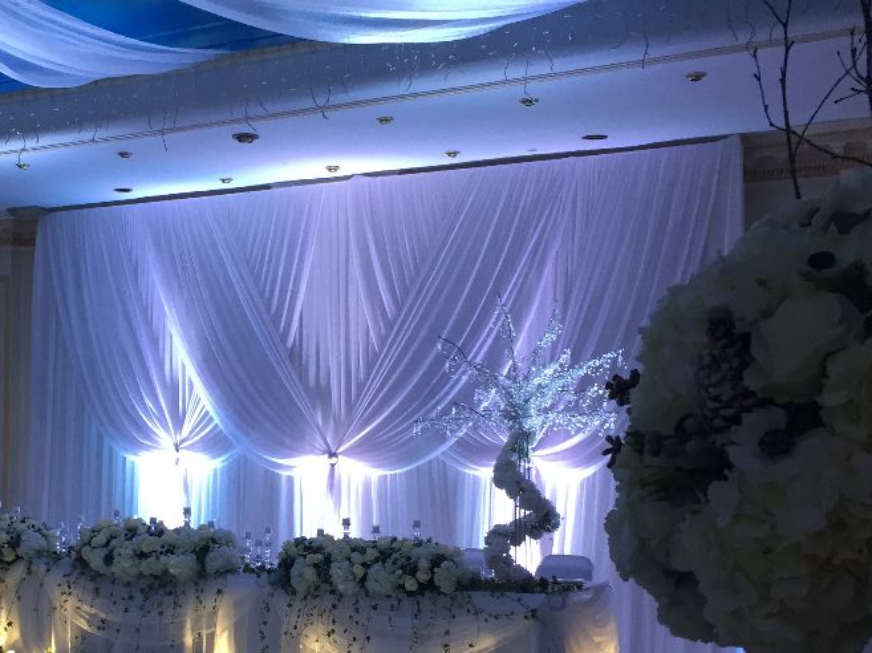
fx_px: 1334
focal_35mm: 53
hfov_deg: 35.4
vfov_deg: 27.1
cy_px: 491
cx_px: 216
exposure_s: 1/33
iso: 50
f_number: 2.2
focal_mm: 4.15
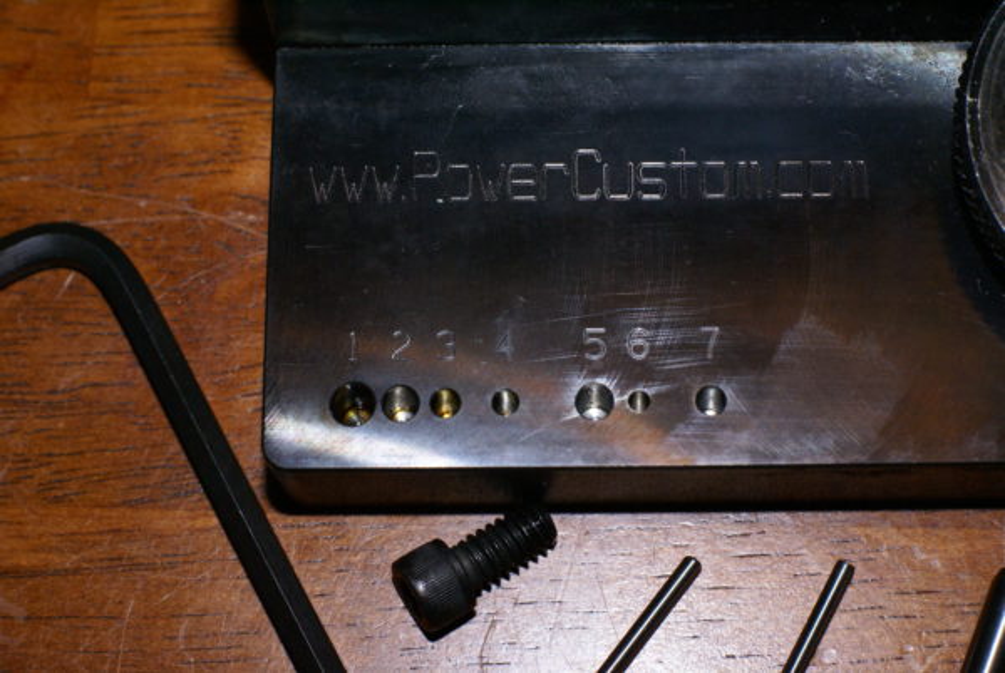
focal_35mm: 75
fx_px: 2097
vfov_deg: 18.2
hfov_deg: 27.0
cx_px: 502
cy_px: 336
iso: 400
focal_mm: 50
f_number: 7.1
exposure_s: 1/80
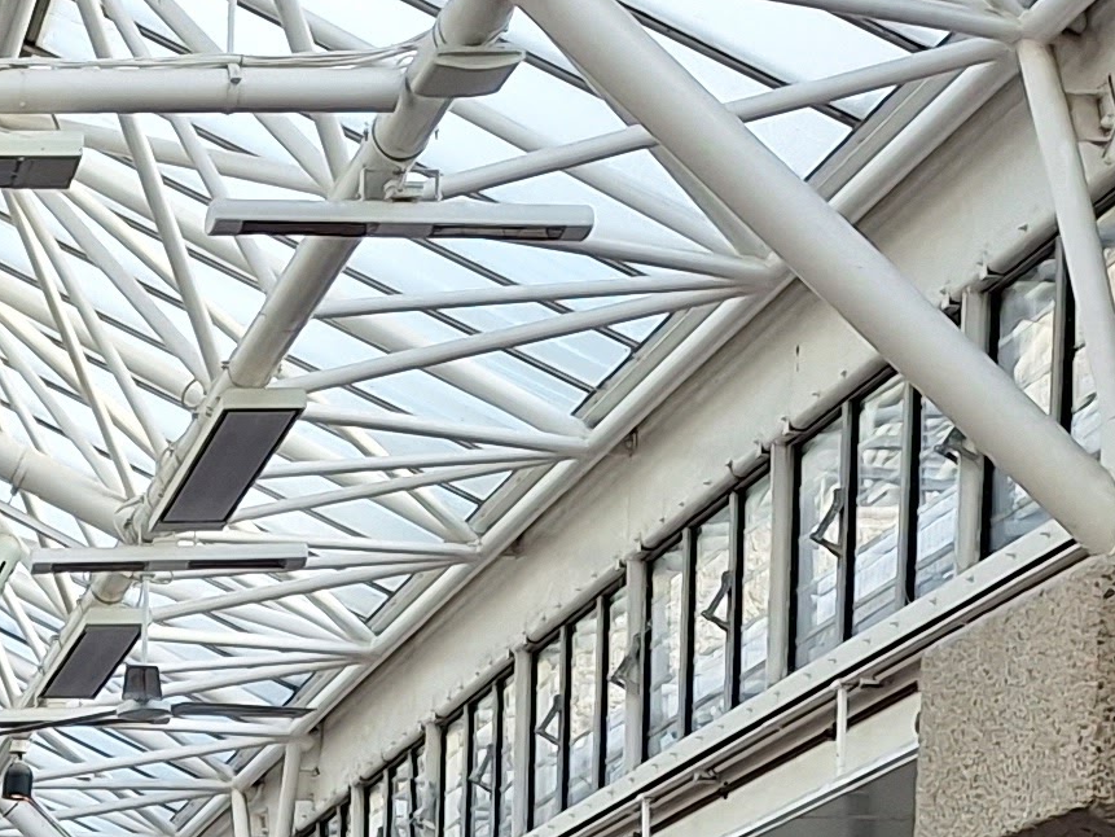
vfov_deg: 12.3
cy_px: 1578
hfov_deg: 16.5
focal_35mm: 109
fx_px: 3511
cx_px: -540
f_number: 1.8
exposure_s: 1/126
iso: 40
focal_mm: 5.54
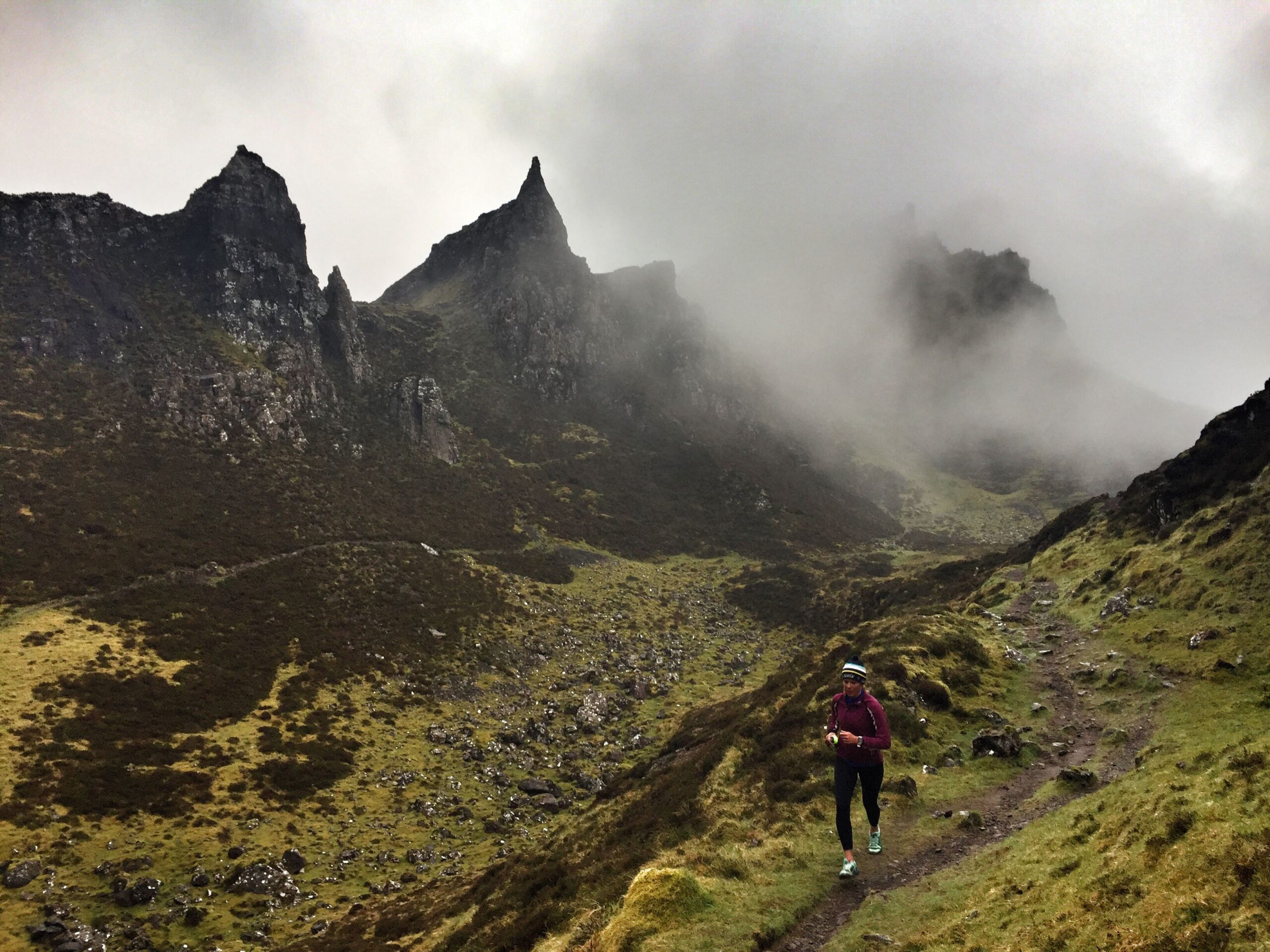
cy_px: 476
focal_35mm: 29
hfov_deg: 61.7
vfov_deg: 48.2
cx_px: 635
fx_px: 1064
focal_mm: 4.15
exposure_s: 1/112
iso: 32
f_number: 2.2
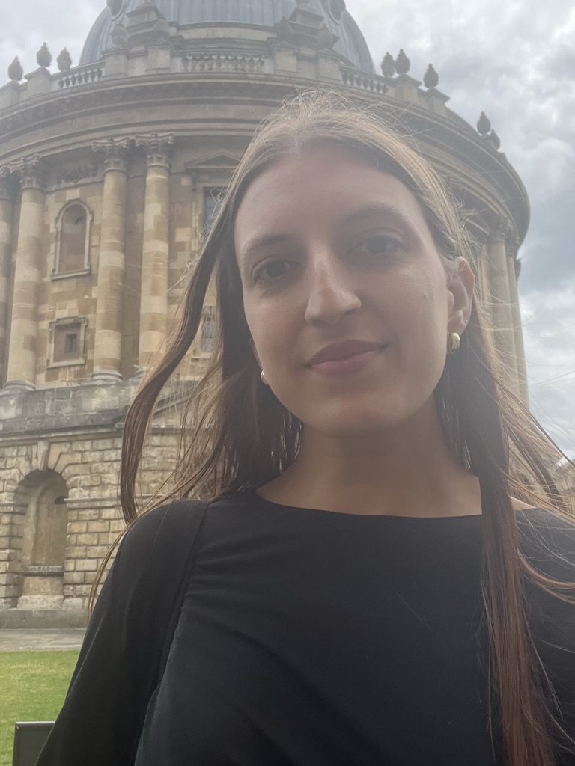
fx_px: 664
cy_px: 383
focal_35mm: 30
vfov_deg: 60.0
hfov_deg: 46.8
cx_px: 288
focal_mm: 2.71
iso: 32
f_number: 2.2
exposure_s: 1/569
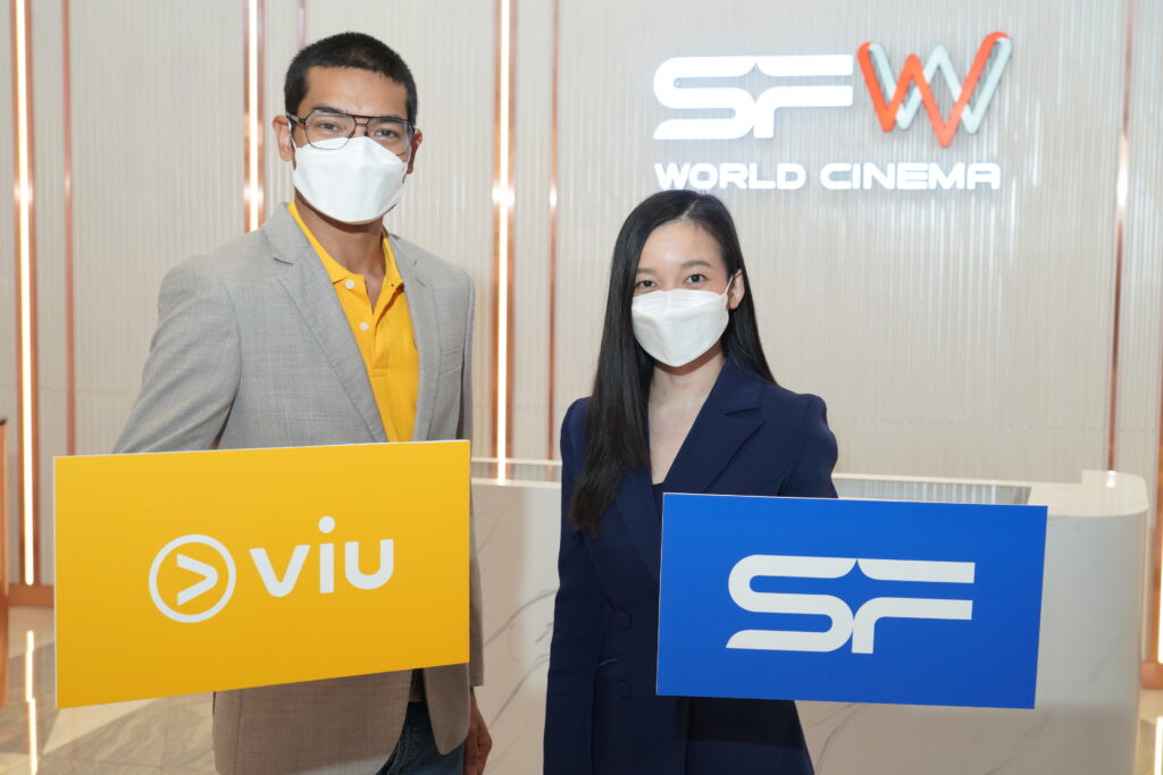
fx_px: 1648
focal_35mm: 51
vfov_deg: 26.5
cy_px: 388
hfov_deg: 38.9
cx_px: 582
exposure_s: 1/60
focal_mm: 51
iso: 2000
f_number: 7.1
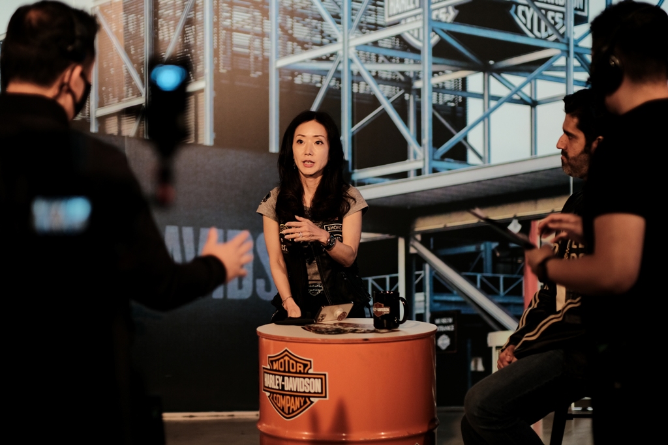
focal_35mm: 84
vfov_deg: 16.3
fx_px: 1559
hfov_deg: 24.2
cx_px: 334
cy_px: 222
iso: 1250
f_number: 1.4
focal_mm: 56
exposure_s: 1/125
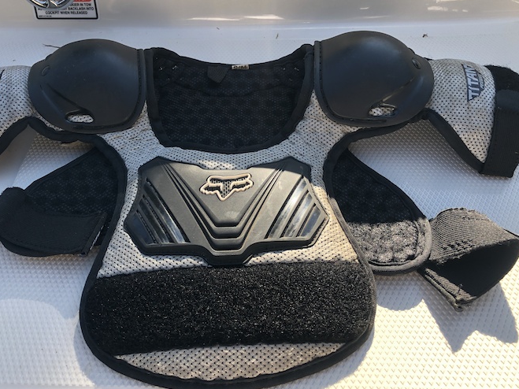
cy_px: 173
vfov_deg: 41.7
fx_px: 510
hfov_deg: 53.9
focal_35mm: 34
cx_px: 235
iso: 20
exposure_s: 1/265
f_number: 1.8
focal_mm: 4
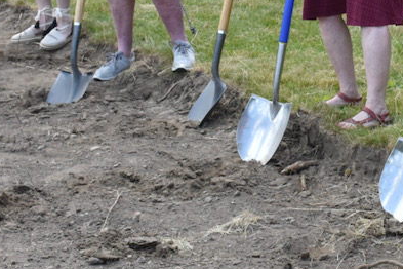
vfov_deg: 10.6
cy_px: -43
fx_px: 1422
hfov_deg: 15.7
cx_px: 434
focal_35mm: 127
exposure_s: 1/500
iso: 450
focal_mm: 26
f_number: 8
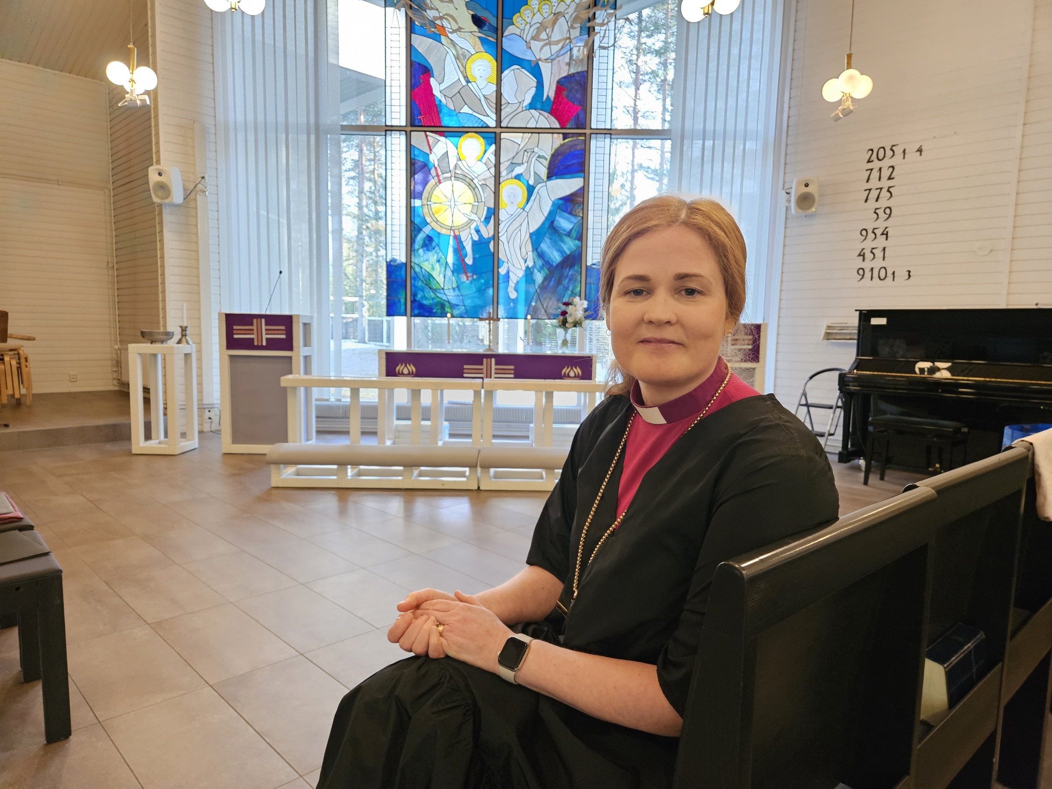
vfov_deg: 58.9
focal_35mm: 23
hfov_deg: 73.9
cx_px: 526
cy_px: 394
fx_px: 699
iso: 800
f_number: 1.8
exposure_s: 1/100
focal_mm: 5.4
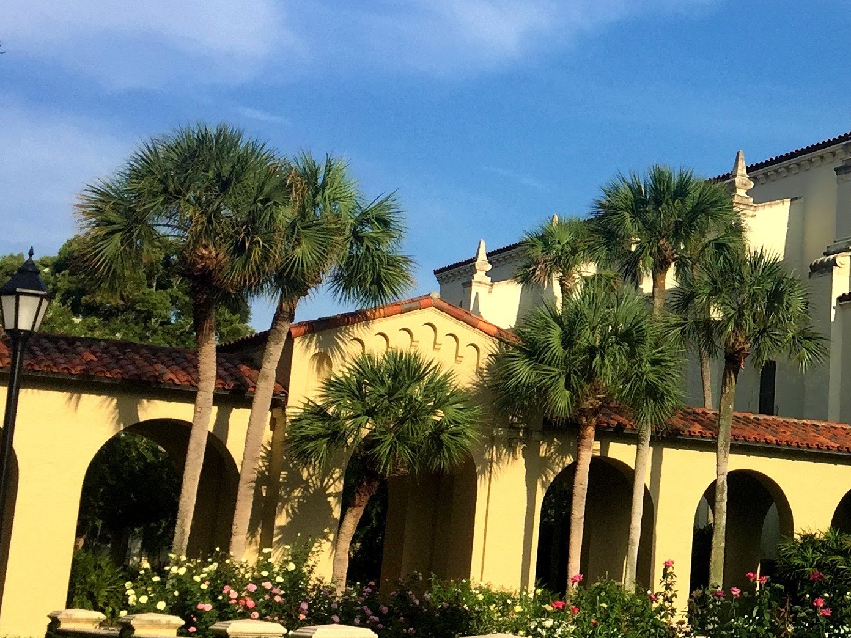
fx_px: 1672
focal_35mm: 68
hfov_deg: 26.8
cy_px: 233
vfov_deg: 21.6
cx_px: 878
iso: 32
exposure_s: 1/2825
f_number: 2.2
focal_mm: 4.15
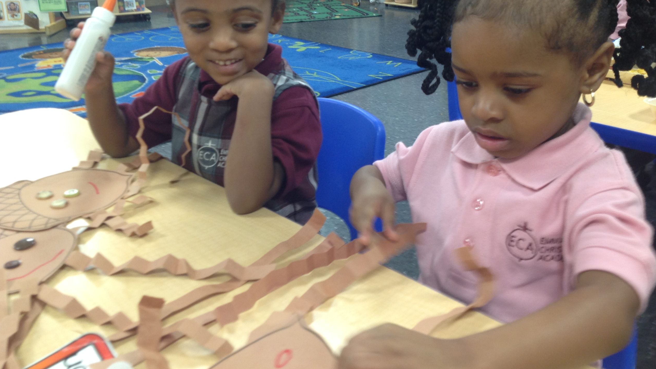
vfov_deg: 30.3
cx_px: 333
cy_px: 142
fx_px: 678
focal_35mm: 39
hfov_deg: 51.6
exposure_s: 1/15
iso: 64
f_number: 2.4
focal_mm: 4.28
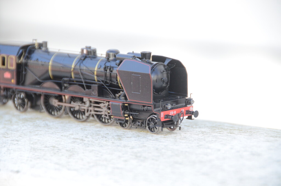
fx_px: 2337
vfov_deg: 4.6
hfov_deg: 6.9
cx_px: 140
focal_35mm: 300
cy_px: 93
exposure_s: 1/500
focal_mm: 200
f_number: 5.6
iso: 1600
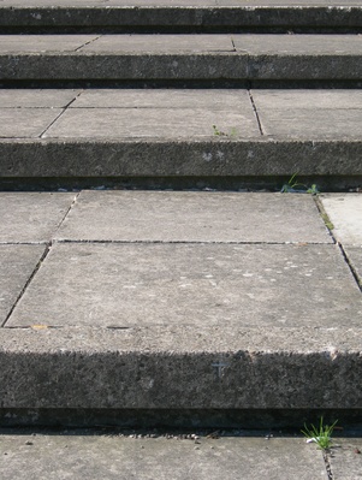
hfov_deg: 18.1
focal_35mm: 82
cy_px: 240
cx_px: 181
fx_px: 1139
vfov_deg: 23.8
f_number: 6.8
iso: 50
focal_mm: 17
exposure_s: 1/156
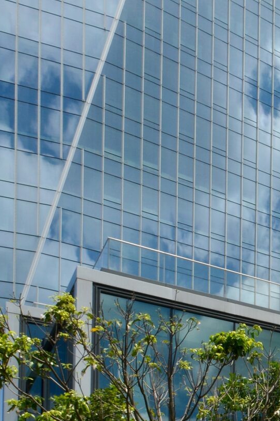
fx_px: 514
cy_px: 226
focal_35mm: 44
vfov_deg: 44.5
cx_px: 458
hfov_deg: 22.6
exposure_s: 1/125
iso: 200
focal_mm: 14
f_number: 18
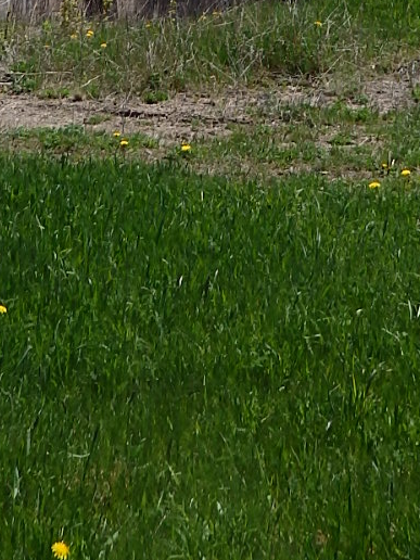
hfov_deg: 15.9
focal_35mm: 93
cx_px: 219
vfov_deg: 19.2
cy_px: -205
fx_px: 1505
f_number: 8.7
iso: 125
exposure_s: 1/200
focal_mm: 4.5
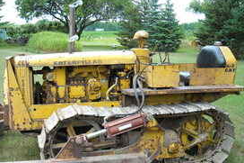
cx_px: 97
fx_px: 312
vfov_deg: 28.9
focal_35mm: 46
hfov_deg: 42.5
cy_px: 113
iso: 64
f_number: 2.8
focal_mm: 5.7
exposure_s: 1/192
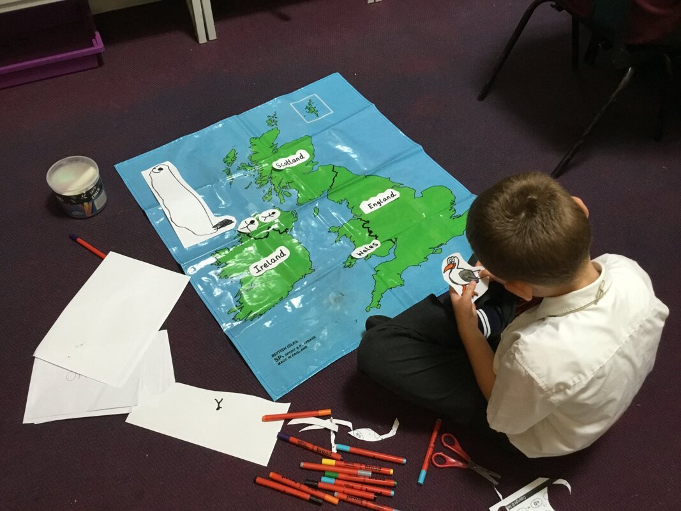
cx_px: 340
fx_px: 610
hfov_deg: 58.4
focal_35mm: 31
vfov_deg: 45.4
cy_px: 256
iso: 160
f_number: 2.4
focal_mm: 3.3
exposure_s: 1/33
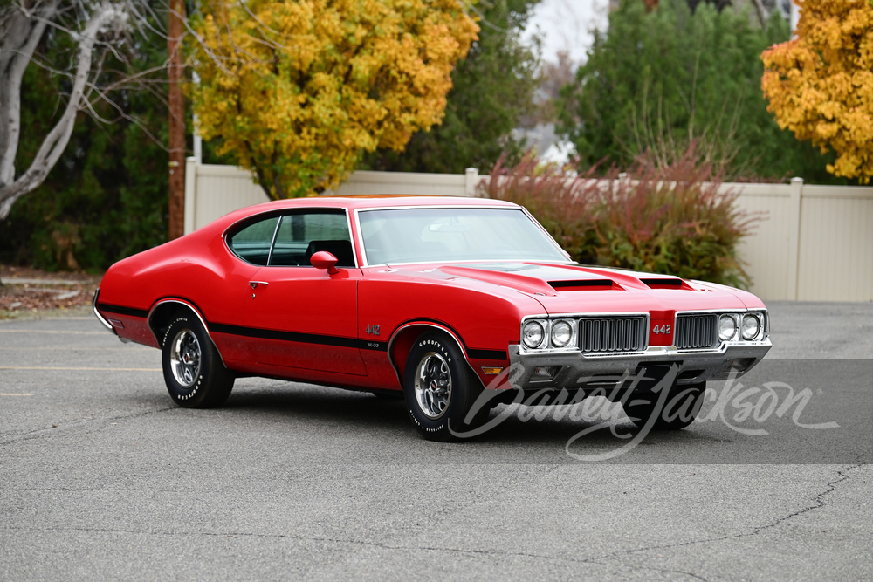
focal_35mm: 125
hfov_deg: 16.4
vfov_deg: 11.0
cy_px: 291
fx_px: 3031
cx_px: 436
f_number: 4
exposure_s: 1/320
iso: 800
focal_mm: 125
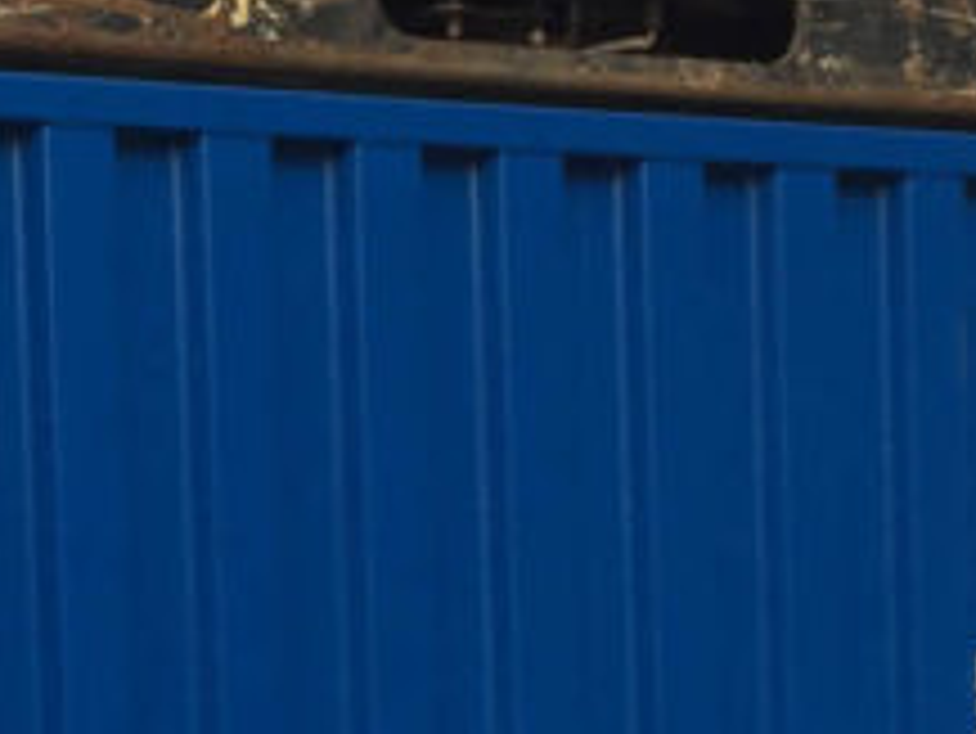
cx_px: -427
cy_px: 1106
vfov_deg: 9.9
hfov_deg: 12.9
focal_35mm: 146
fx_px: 4119
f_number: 2.2
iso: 32
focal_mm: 4.15
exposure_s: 1/1364
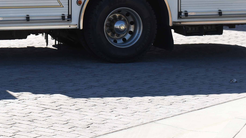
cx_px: -32
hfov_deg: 15.5
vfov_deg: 8.9
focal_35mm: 134
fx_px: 874
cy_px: -38
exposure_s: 1/250
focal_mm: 30
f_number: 8
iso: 100
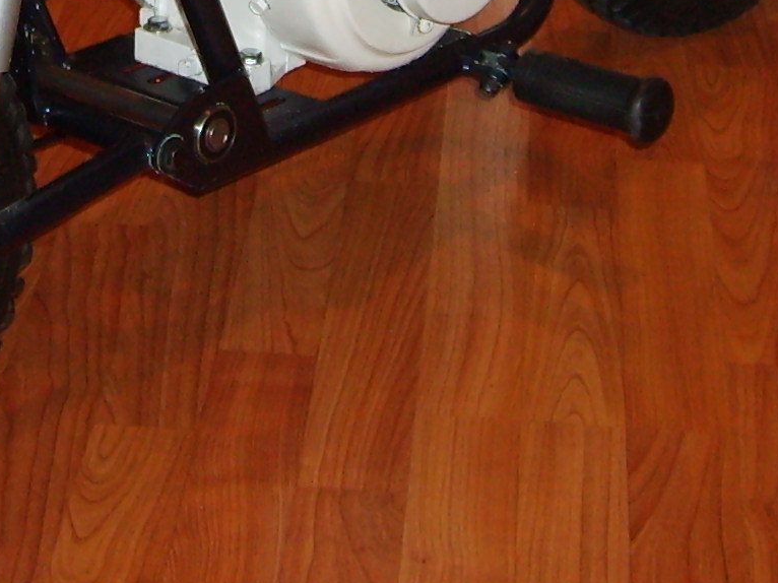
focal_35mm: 117
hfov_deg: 16.7
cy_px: -275
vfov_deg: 12.1
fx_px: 2629
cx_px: 183
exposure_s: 1/45
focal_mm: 5.8
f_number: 2.8
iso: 100
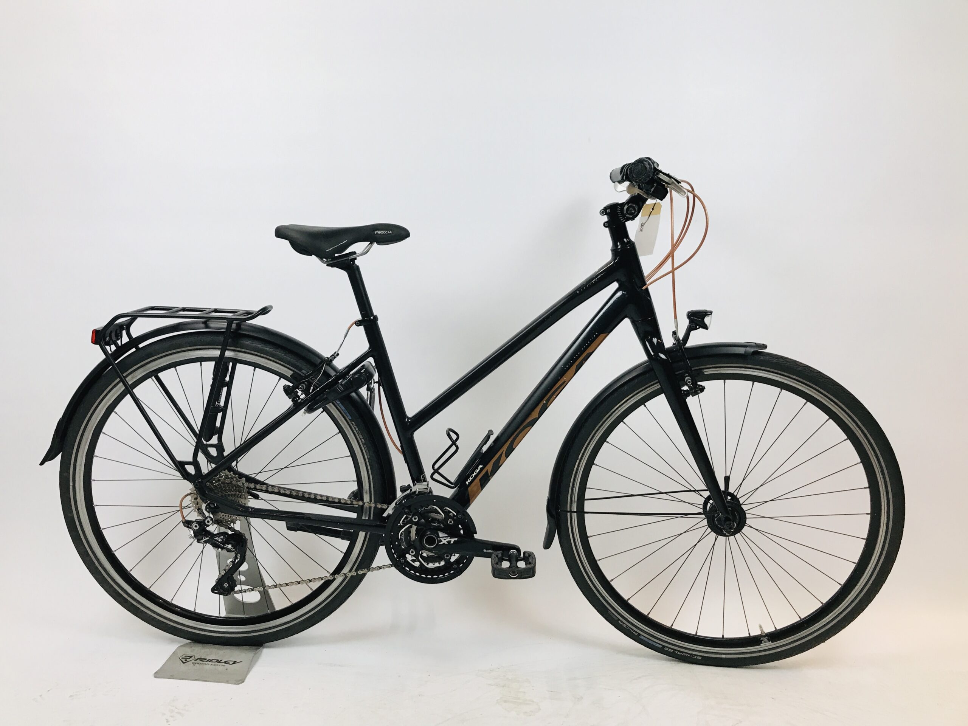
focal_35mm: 28
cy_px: 363
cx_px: 484
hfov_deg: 63.4
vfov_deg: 49.7
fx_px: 783
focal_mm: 3.99
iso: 20
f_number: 1.8
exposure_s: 1/33
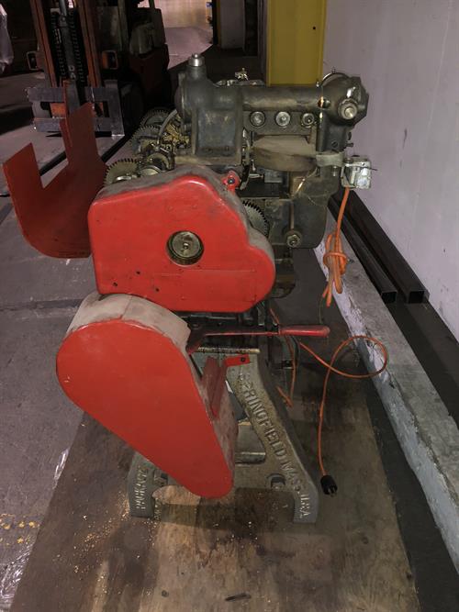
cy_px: 306
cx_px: 230
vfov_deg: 63.5
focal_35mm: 28
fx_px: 495
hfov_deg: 49.7
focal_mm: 4
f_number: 1.8
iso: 200
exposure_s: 1/24
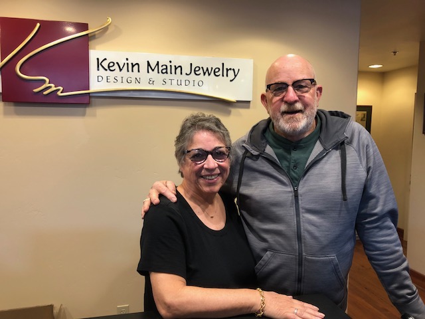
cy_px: 160
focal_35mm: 28
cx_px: 212
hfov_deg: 63.4
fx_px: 344
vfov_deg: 49.7
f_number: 1.8
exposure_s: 1/20
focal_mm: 3.99
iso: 40
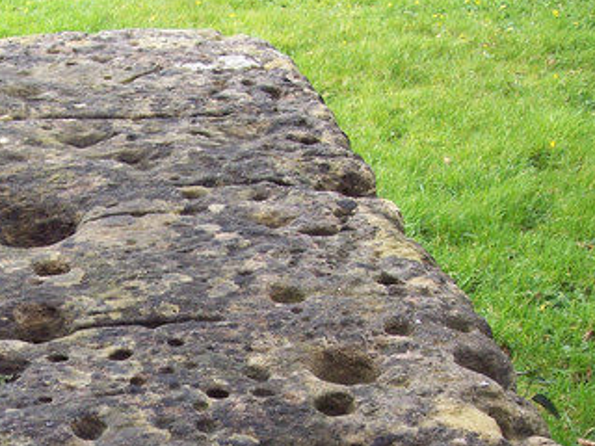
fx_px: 1341
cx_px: 76
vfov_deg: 18.6
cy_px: 409
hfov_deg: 24.4
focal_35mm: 78
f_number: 3.4
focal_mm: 8
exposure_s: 1/125
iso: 100
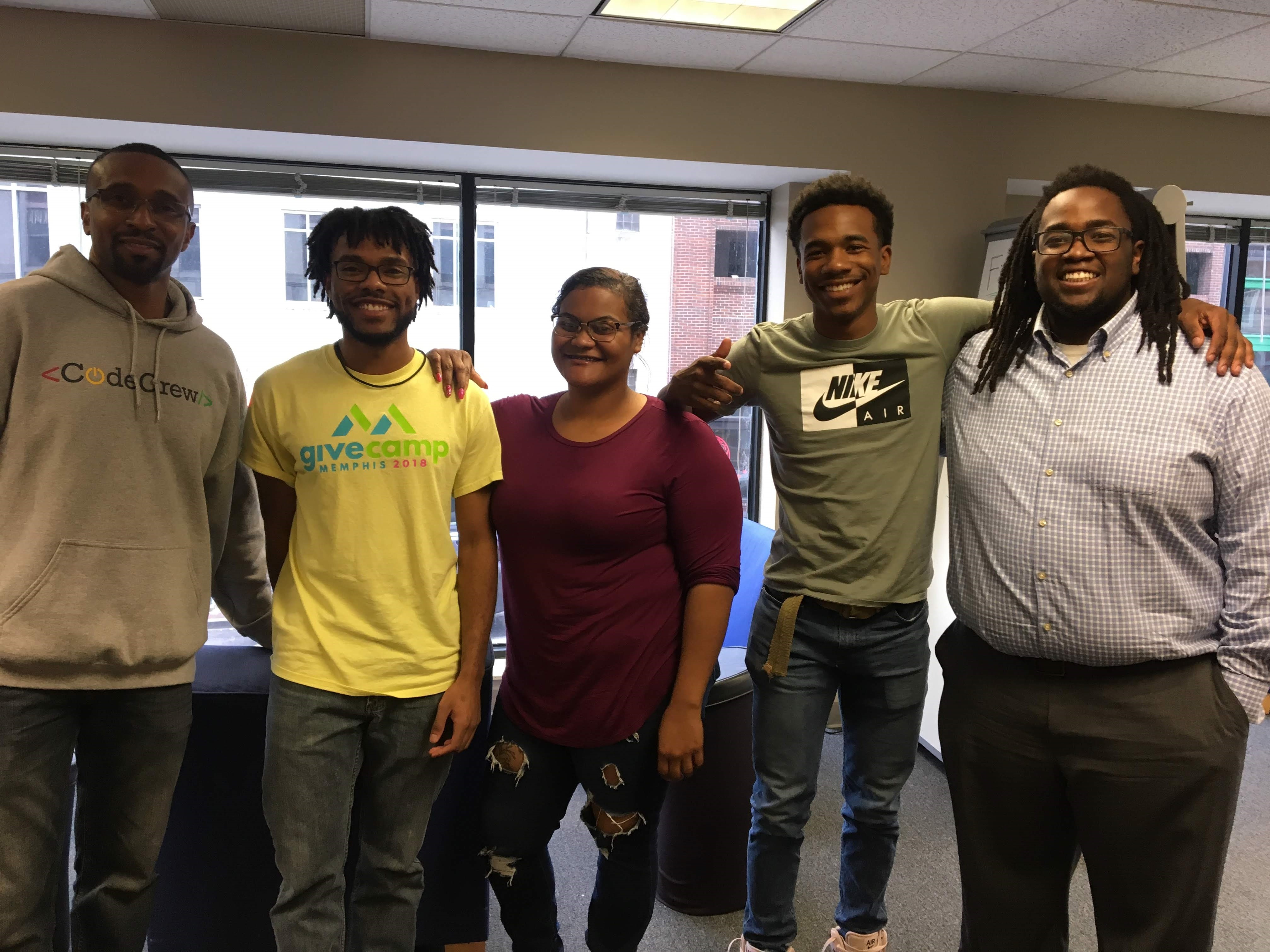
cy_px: 476
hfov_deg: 61.7
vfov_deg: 48.2
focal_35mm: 29
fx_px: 1064
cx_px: 635
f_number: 2.2
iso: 64
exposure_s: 1/30
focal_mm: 4.15
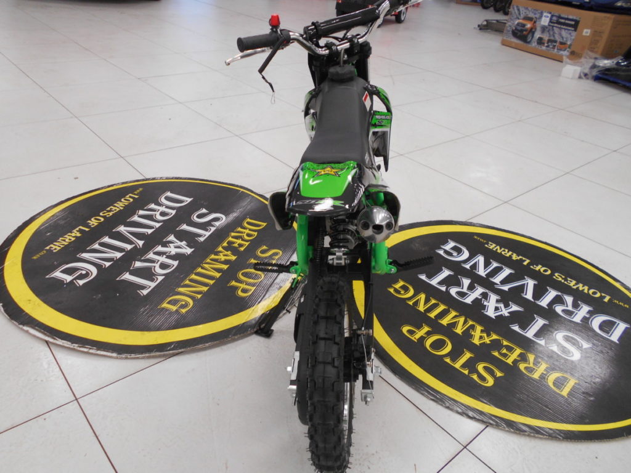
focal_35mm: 26
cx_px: 316
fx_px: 474
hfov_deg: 67.3
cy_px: 236
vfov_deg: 53.1
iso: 140
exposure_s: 1/30
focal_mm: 4.6
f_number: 3.2
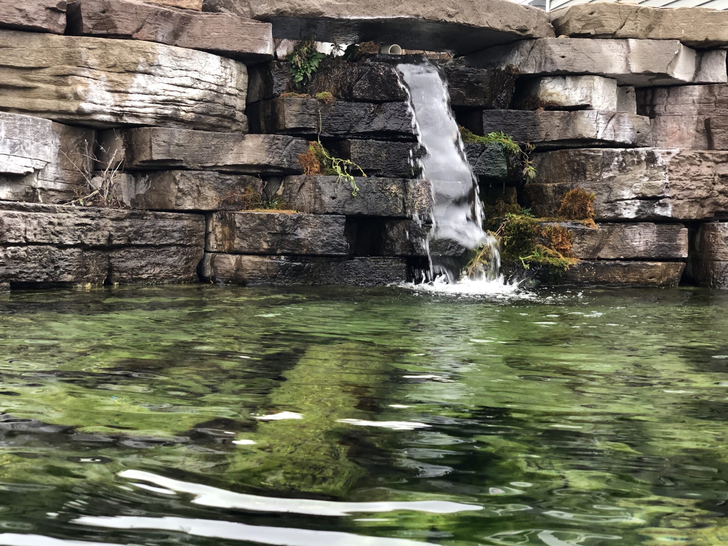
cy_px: 273
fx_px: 1094
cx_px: 364
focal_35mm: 52
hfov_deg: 36.8
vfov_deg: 28.0
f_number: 2.4
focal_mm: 6
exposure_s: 1/60
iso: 50
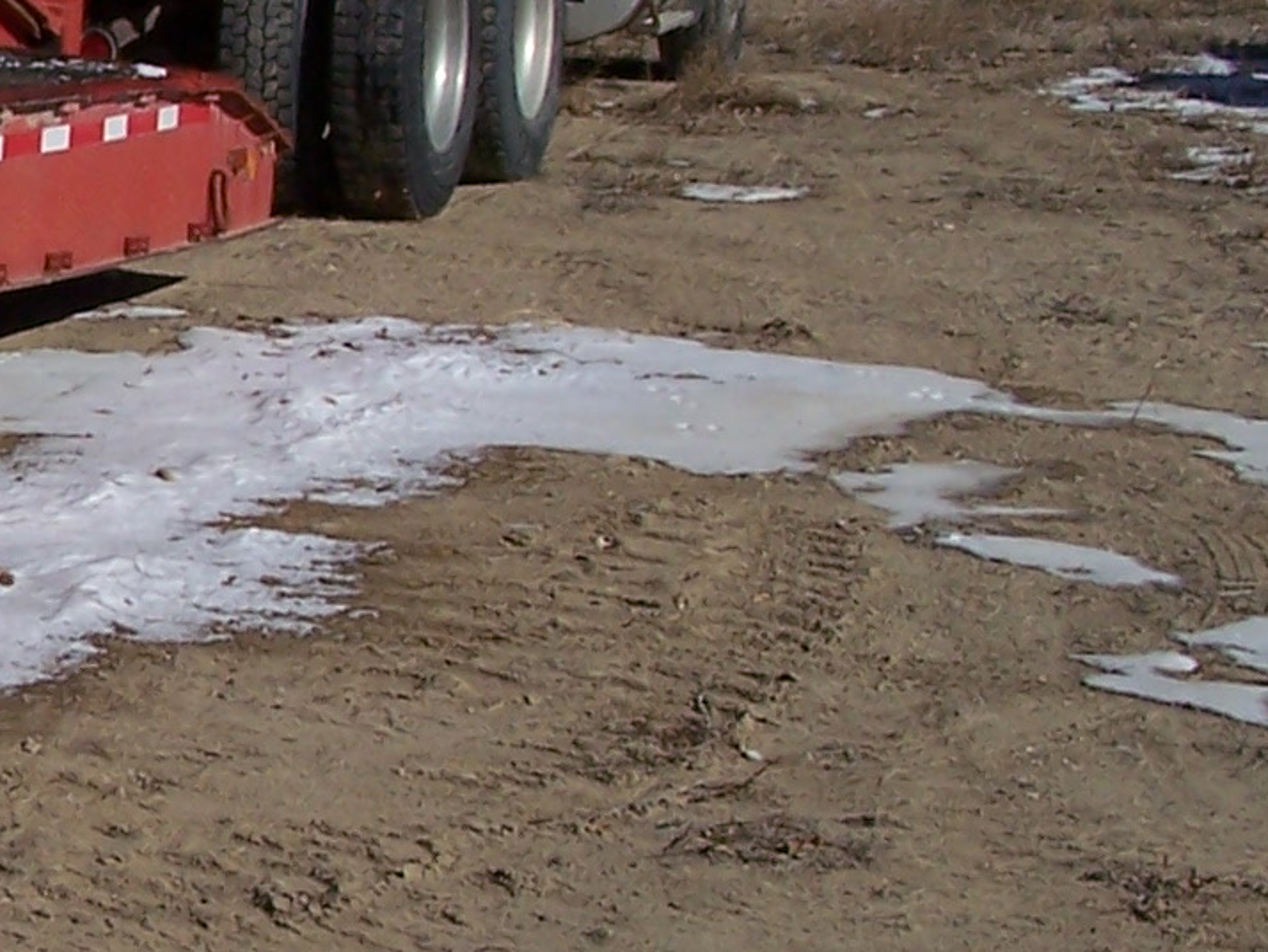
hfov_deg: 14.5
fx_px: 4727
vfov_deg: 11.5
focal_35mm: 129
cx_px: -510
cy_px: 369
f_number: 5.6
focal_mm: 6.7
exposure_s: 1/1000
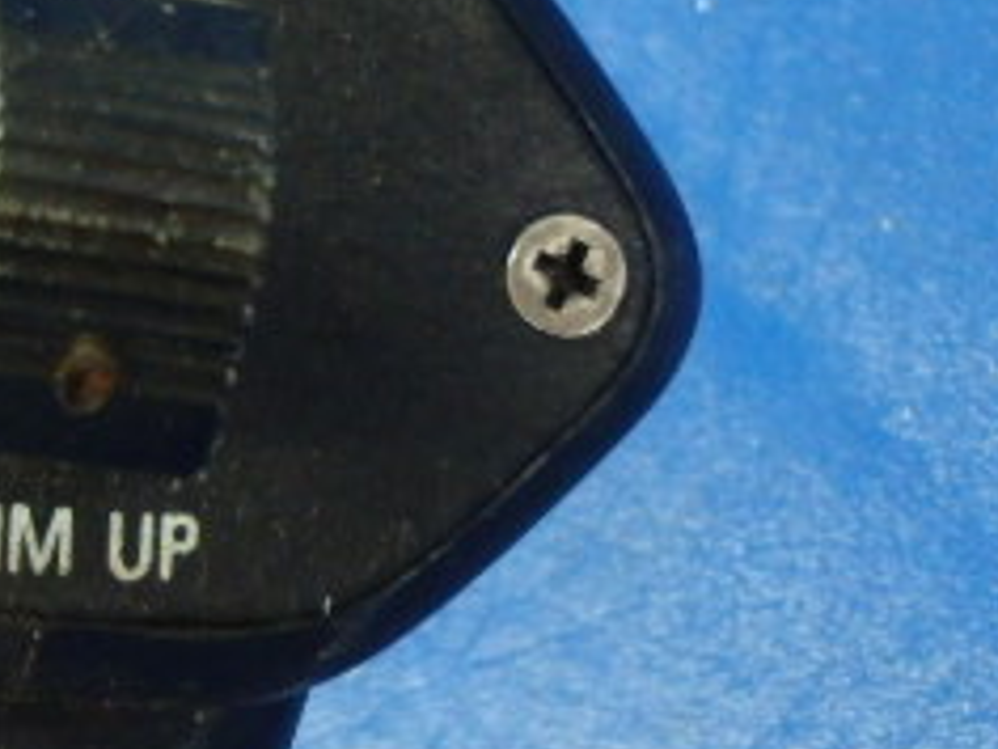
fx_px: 4065
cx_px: 110
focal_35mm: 141
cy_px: 406
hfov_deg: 13.9
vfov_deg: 10.5
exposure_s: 1/15
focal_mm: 9.4
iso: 800
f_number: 5
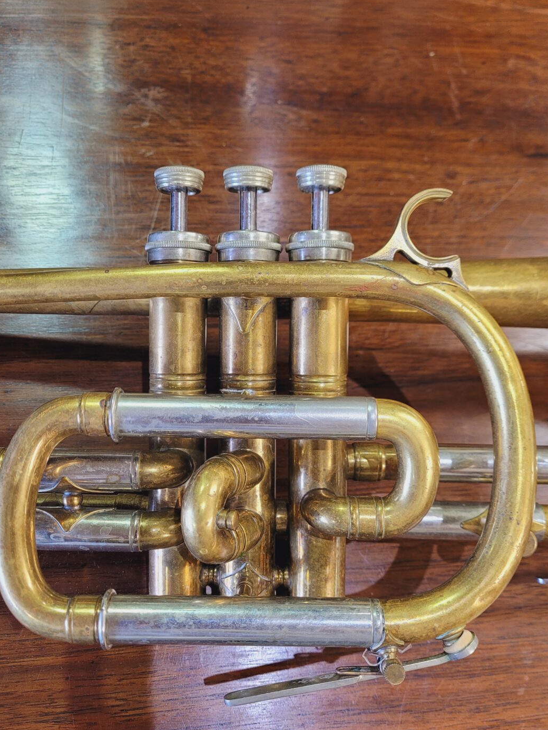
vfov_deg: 59.9
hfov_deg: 46.8
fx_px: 633
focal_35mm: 30
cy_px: 381
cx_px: 262
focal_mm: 5.4
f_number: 1.8
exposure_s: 1/50
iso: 200
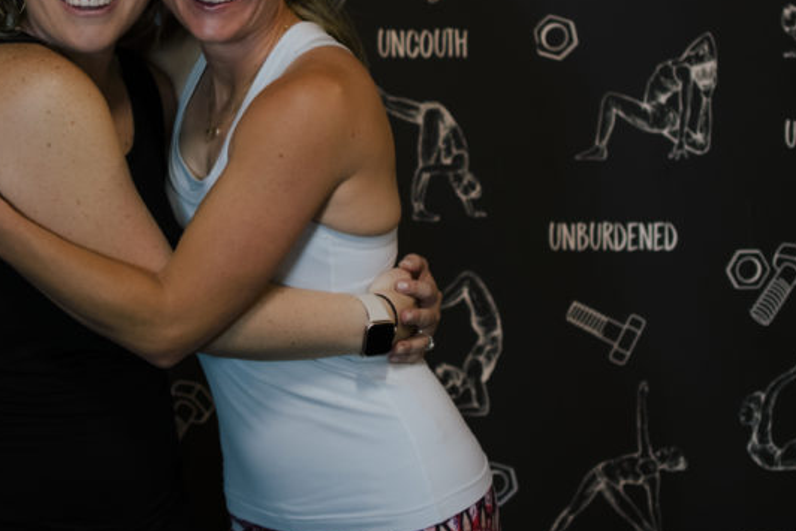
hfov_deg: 20.2
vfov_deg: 13.5
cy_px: 33
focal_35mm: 100
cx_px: 171
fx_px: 2212
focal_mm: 35
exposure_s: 1/125
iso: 400
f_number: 1.8
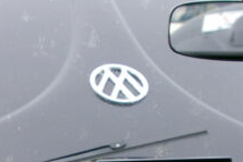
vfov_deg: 12.1
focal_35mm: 111
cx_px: 40
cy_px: 200
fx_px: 749
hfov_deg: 18.2
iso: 200
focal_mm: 21
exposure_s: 1/90
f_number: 8
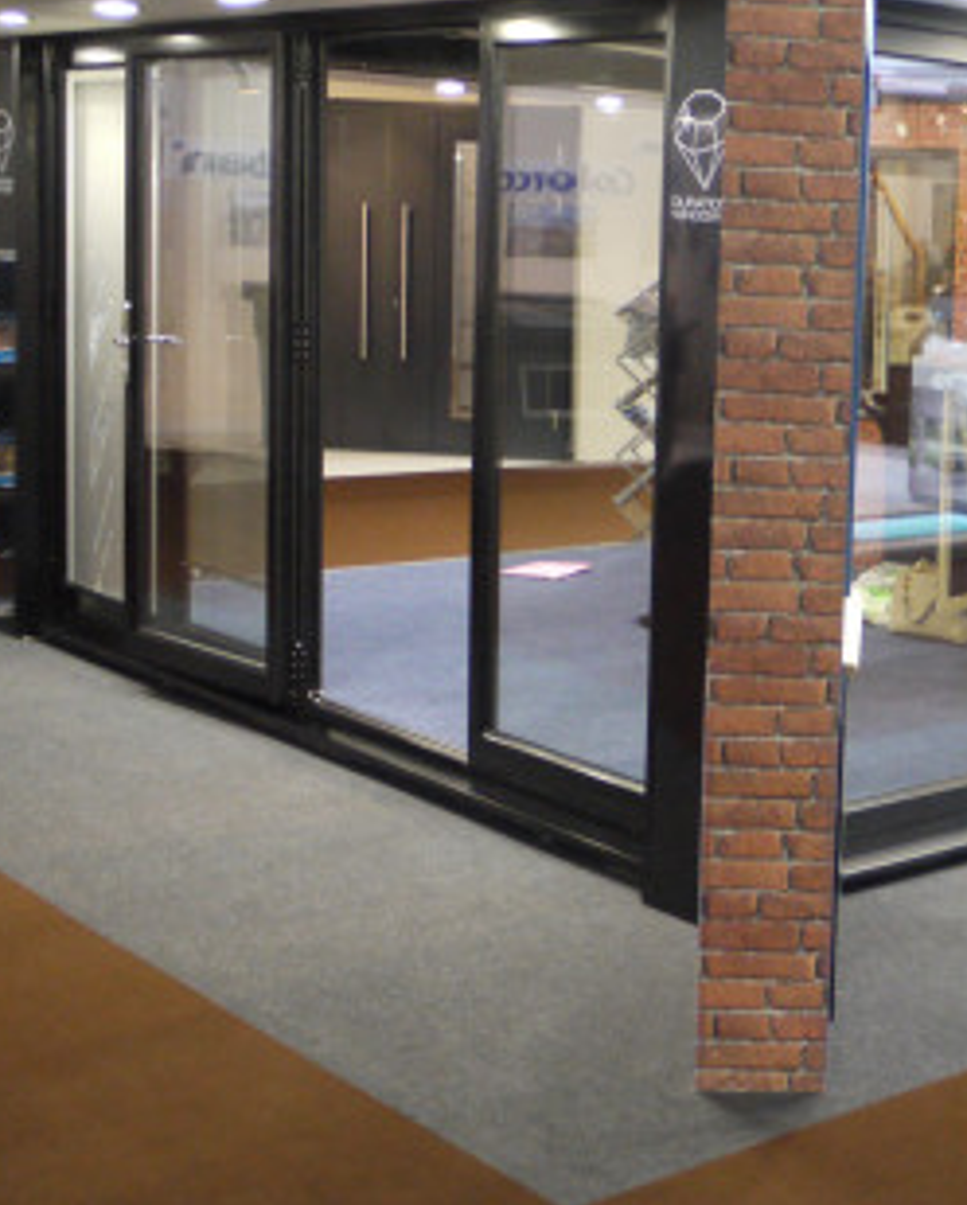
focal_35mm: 53
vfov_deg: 35.0
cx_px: 1022
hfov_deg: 26.7
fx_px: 1892
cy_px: 409
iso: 800
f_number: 3.5
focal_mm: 14
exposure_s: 1/40
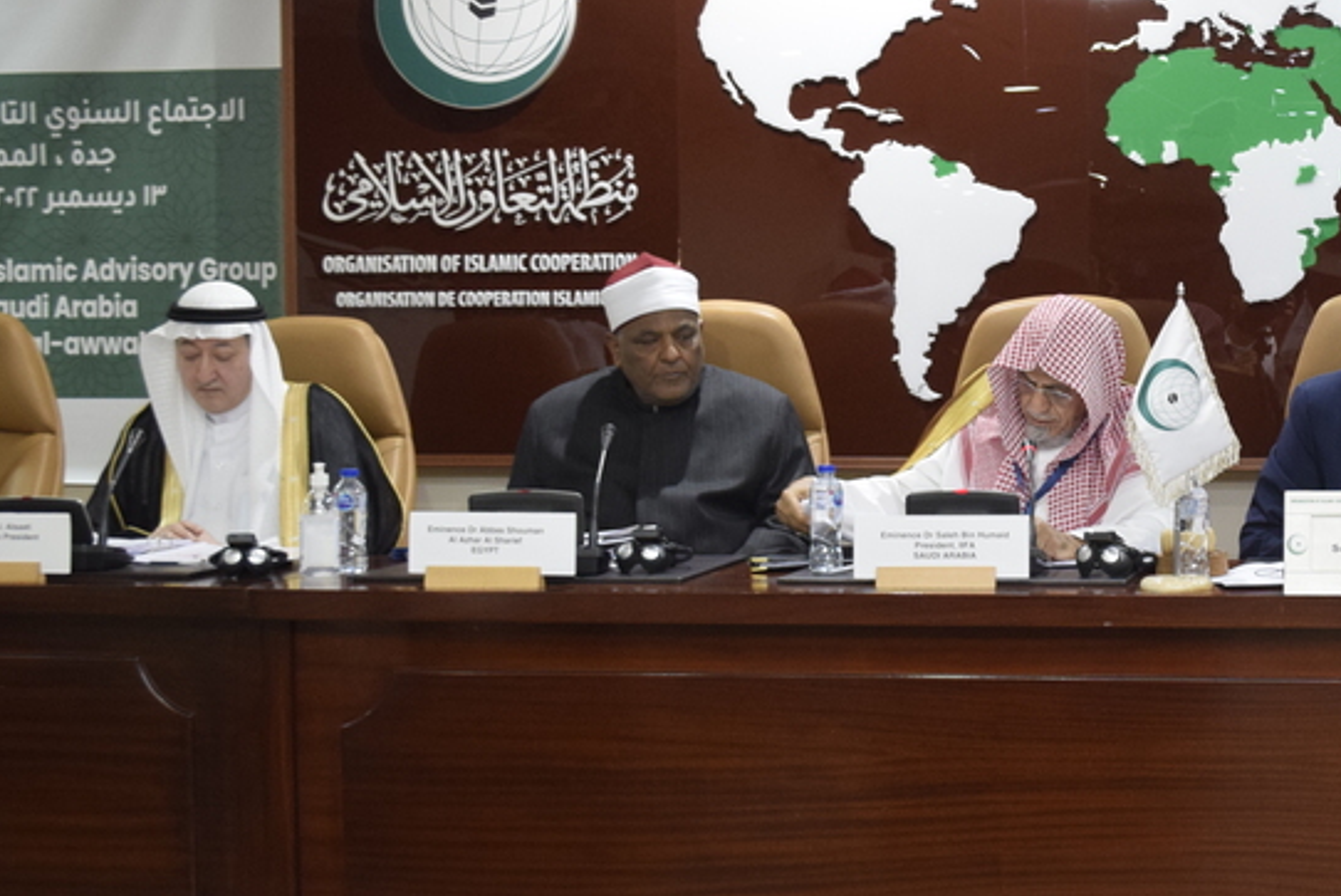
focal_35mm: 68
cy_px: 438
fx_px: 2534
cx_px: 1174
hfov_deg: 28.6
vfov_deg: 20.0
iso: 1400
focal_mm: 24
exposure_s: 1/60
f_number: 4
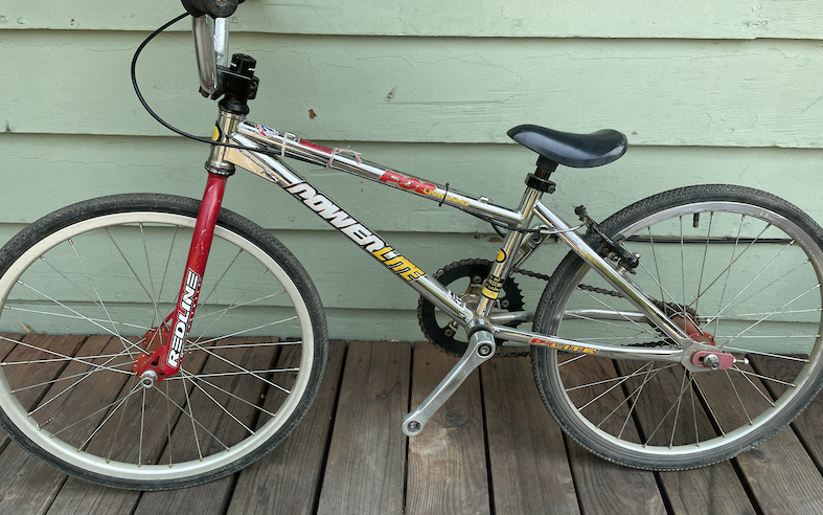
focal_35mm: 28
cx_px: 410
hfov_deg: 66.5
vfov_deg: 44.5
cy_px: 228
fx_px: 628
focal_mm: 4.2
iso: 32
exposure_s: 1/584
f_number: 1.6
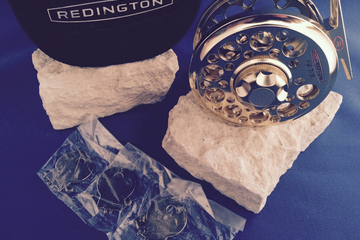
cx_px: 181
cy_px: 106
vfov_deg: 42.3
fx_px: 310
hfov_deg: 60.3
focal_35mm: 31
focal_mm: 4.15
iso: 400
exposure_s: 1/15
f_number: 2.2
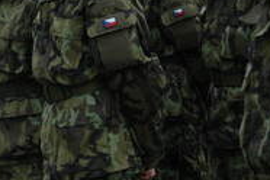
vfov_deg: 6.3
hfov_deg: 9.4
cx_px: 10
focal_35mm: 217
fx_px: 1627
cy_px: -33
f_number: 8
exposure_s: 1/400
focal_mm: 42
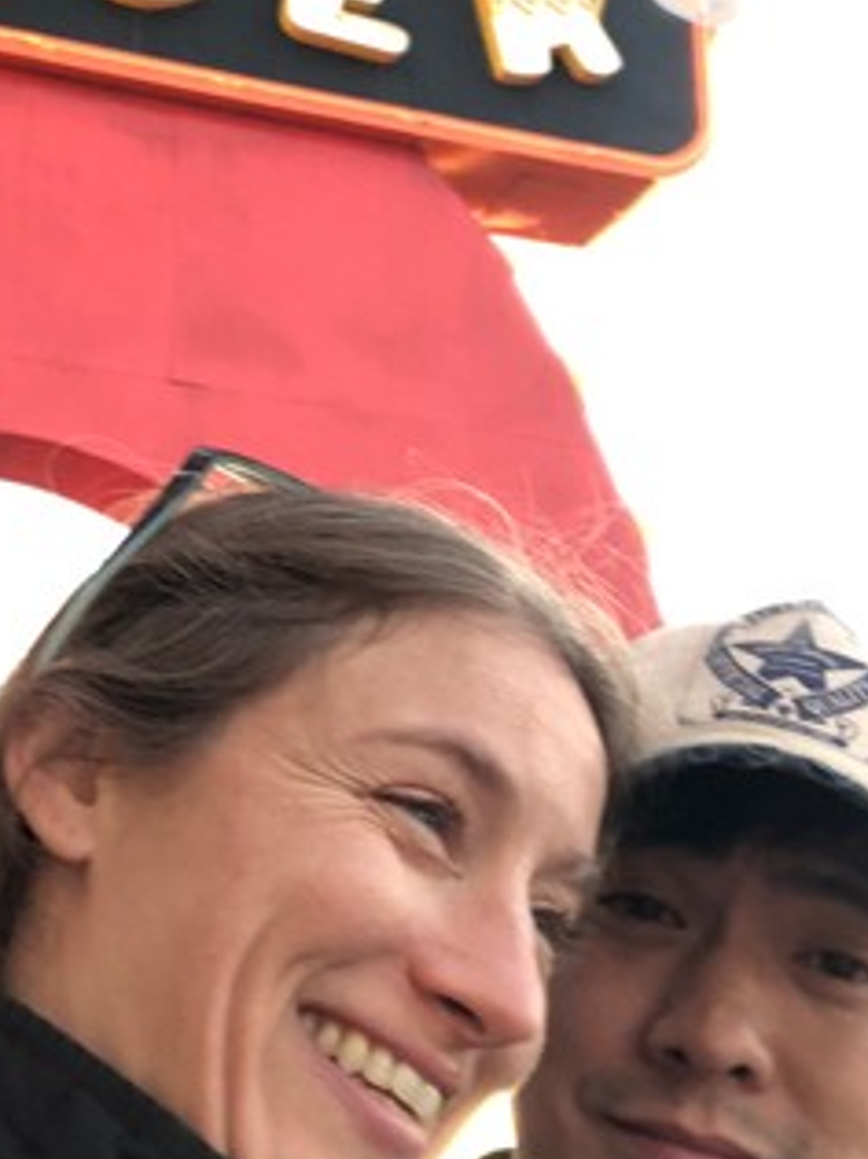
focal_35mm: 65
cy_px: 491
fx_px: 2175
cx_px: 188
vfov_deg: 29.8
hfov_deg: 22.3
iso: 80
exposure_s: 1/120
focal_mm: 2.87
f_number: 2.2
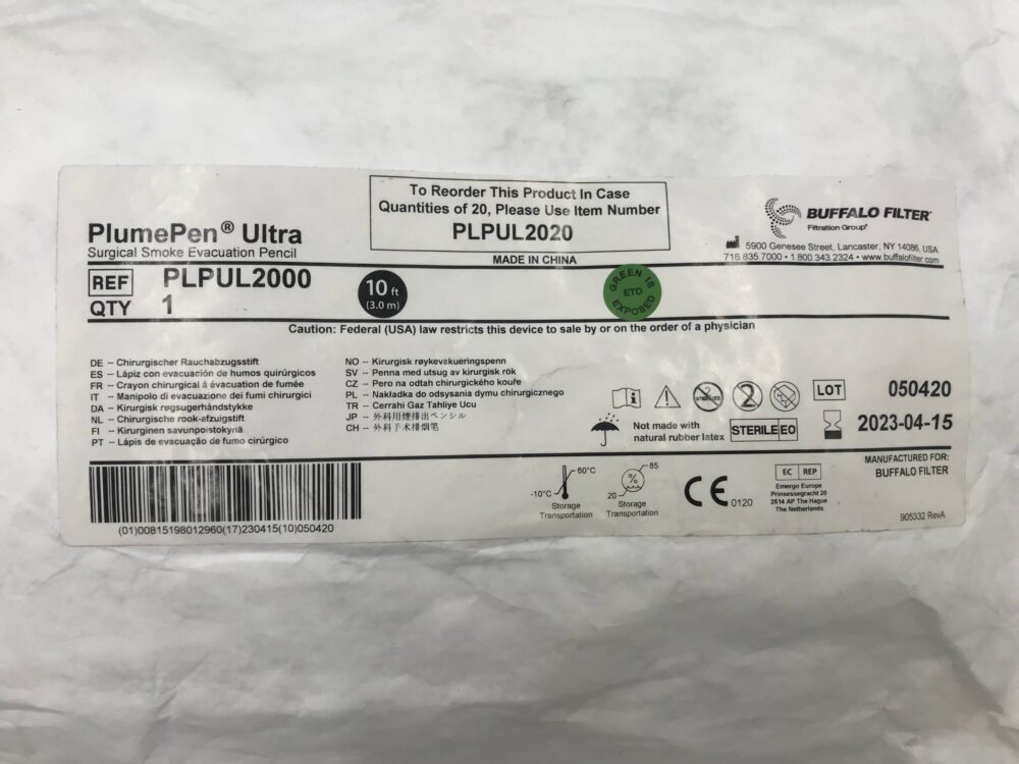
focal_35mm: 28
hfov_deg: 63.4
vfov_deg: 49.7
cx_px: 510
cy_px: 382
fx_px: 824
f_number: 1.8
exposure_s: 1/120
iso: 25
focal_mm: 3.99
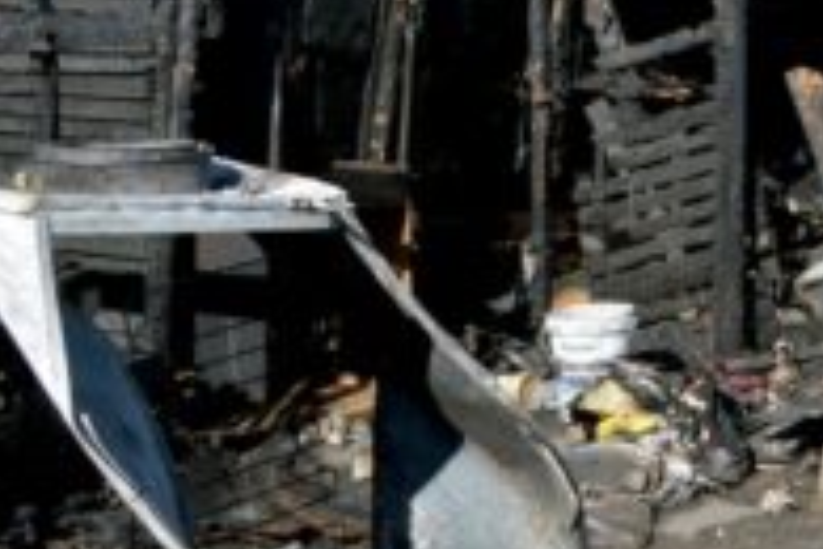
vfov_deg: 13.1
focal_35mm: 104
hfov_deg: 18.2
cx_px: 1089
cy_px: 160
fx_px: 2377
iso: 100
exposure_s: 1/200
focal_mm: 26
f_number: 7.1
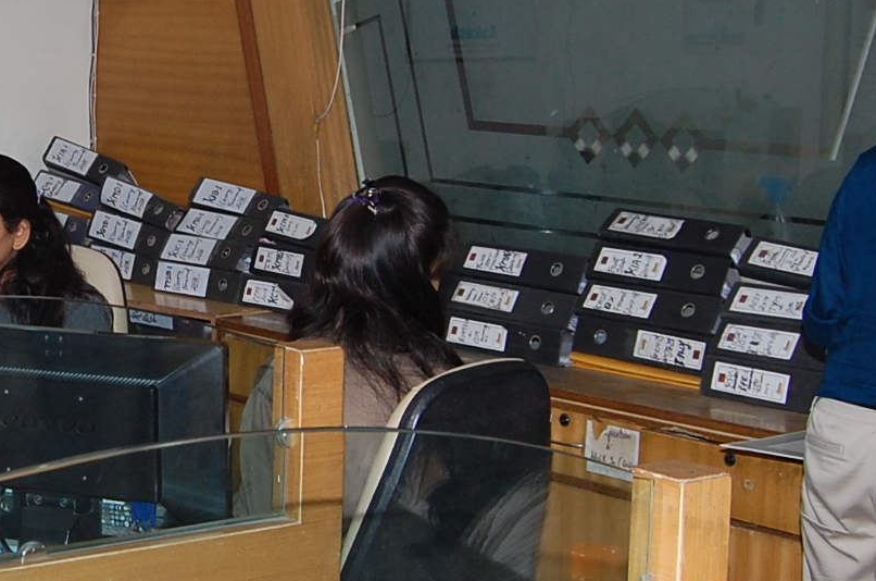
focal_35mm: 84
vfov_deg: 16.2
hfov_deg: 23.2
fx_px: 2040
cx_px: -7
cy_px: 245
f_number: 5.6
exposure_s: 1/125
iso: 400
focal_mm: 20
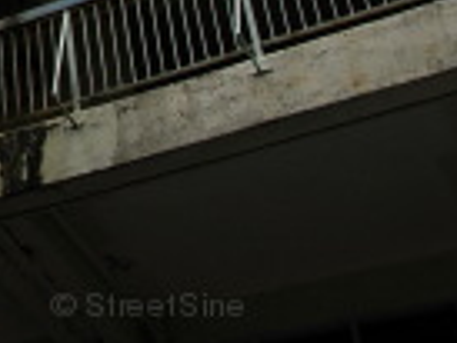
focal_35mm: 104
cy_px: -102
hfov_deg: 16.0
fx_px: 1374
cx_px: -367
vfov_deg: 13.7
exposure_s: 1/400
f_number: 7.1
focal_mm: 18
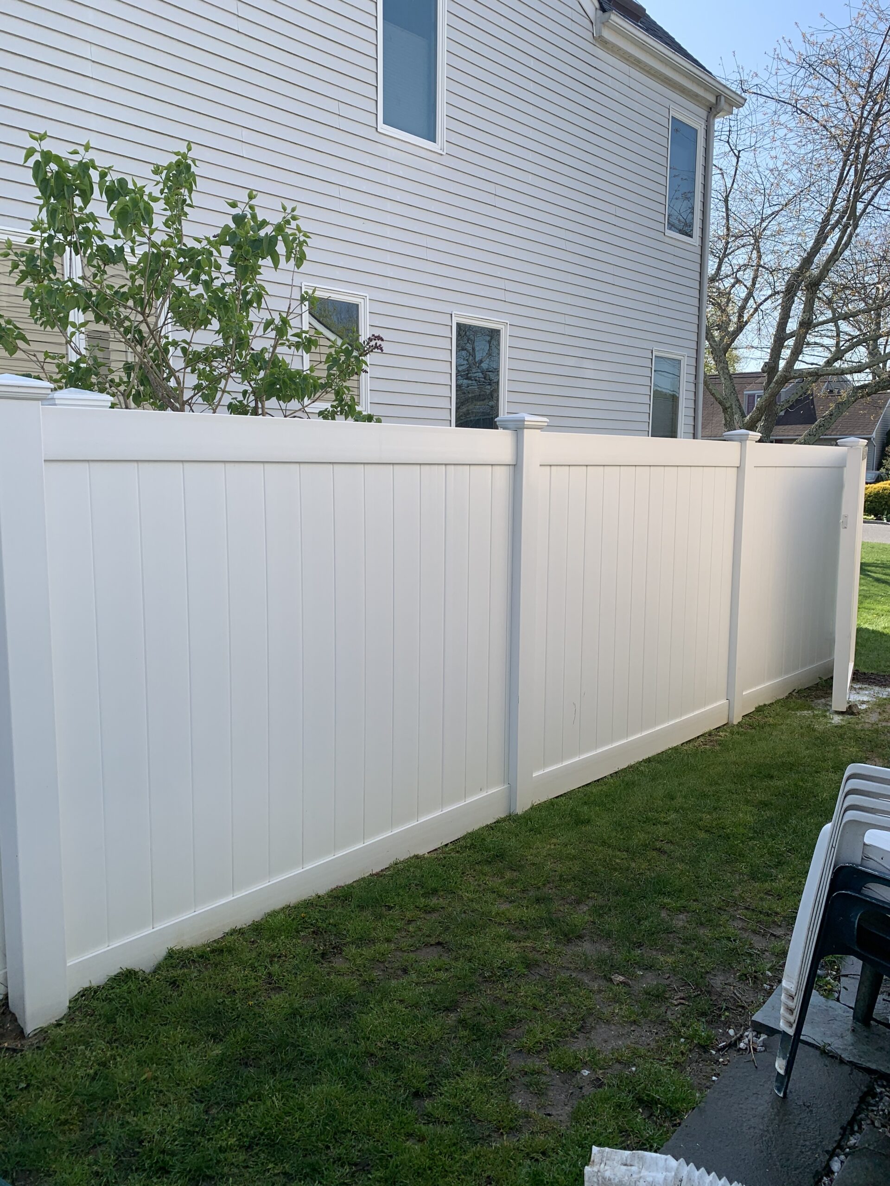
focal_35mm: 26
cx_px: 445
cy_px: 593
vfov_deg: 67.3
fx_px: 891
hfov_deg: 53.1
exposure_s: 1/1011
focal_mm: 4.25
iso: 25
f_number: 1.8
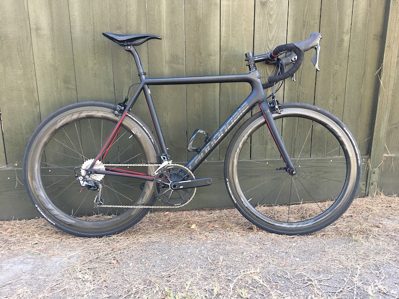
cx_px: 200
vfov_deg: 48.2
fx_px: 334
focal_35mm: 29
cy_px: 150
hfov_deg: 61.7
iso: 40
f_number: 2.2
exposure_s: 1/30
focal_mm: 4.15
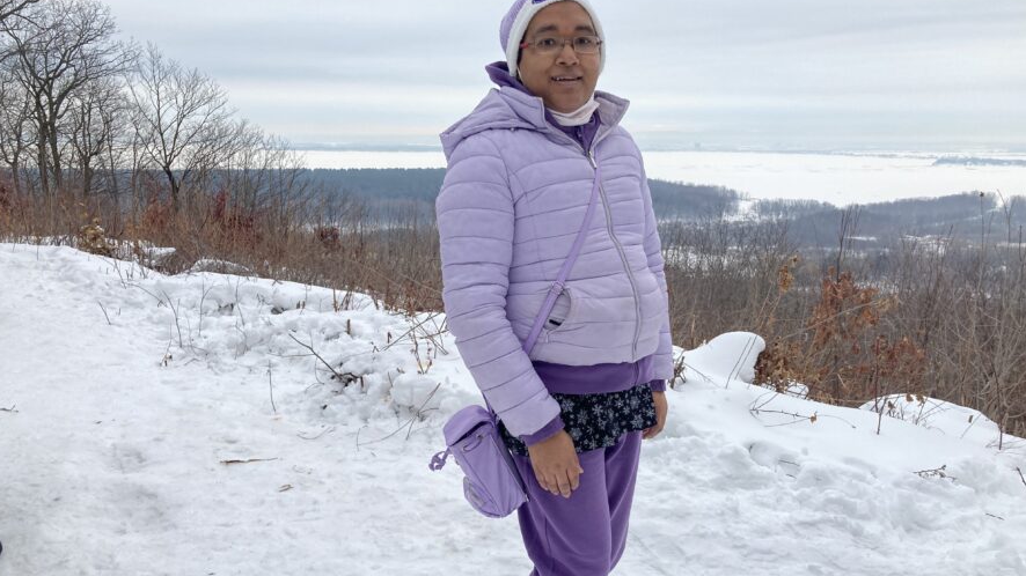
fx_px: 843
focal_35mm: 31
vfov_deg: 37.6
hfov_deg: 62.6
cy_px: 356
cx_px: 512
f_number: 1.8
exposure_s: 1/121
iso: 40
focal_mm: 3.99
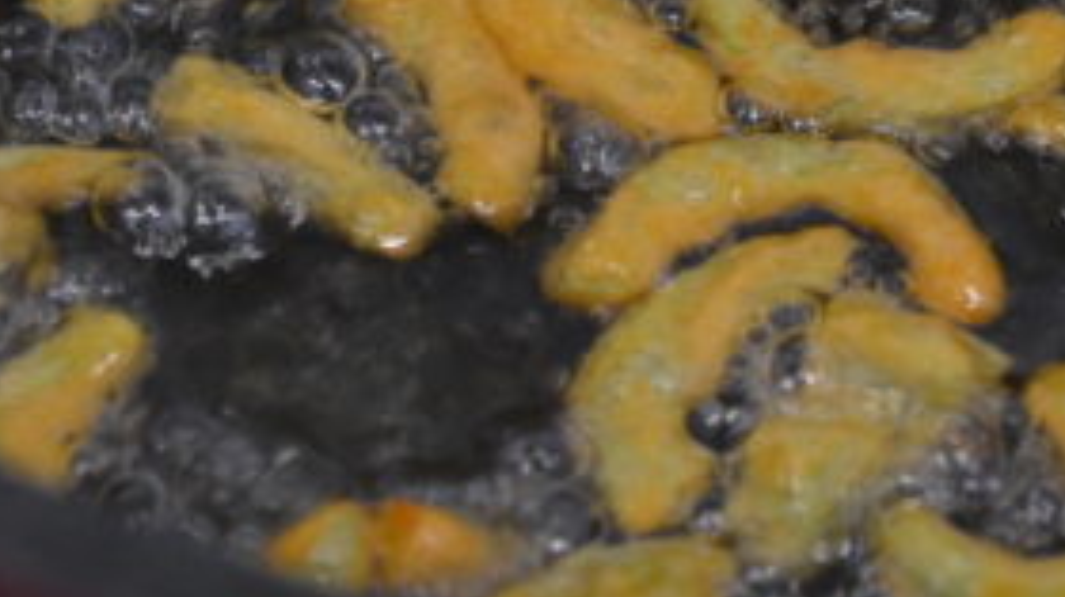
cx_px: 772
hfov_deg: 11.9
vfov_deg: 6.6
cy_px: -139
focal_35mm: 181
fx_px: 5107
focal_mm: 42
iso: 1100
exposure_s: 1/30
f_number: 5.3
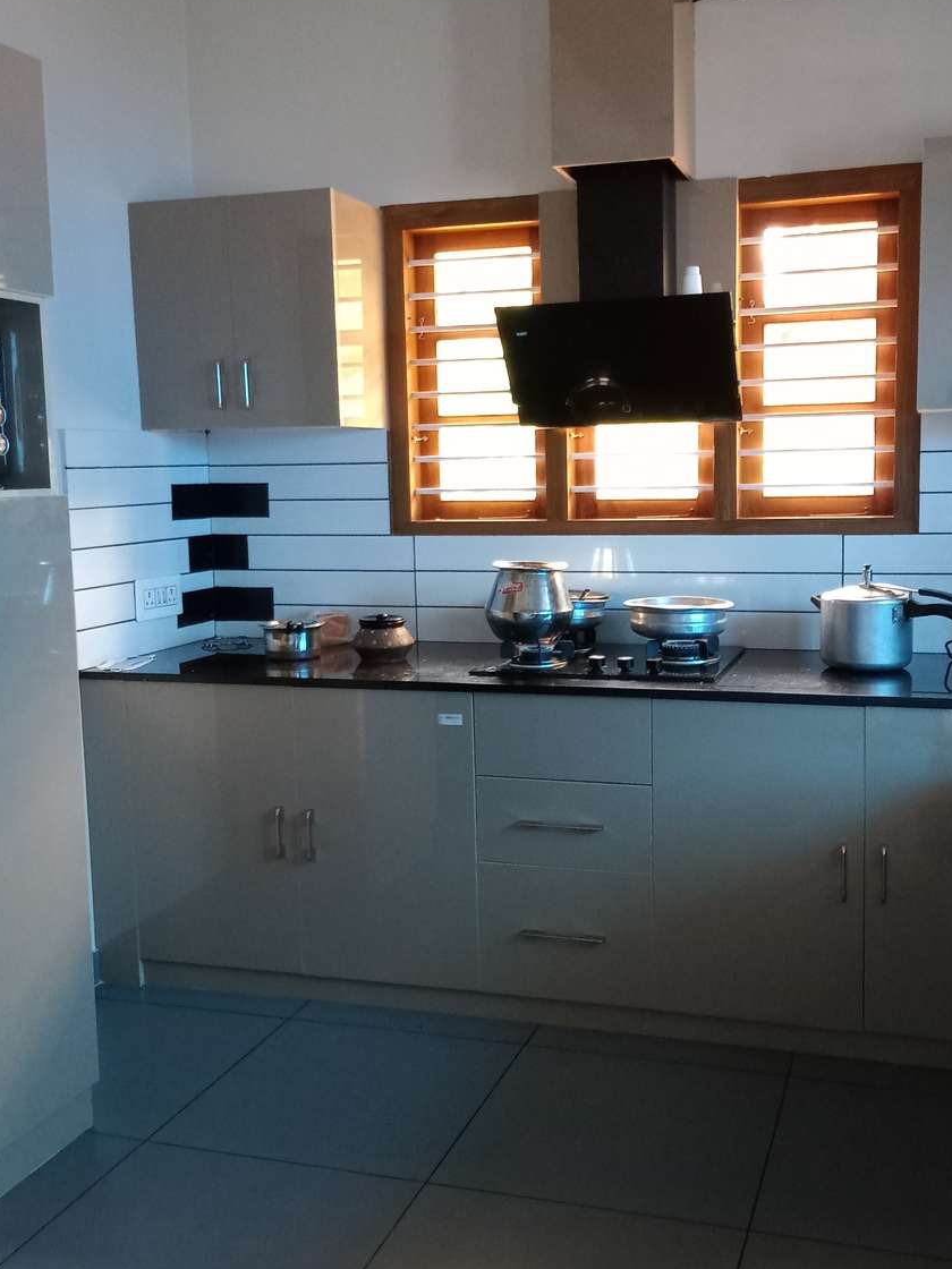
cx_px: 547
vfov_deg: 46.8
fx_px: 1467
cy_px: 619
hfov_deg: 35.9
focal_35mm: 40
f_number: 2.2
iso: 925
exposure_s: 1/25
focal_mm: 3.37
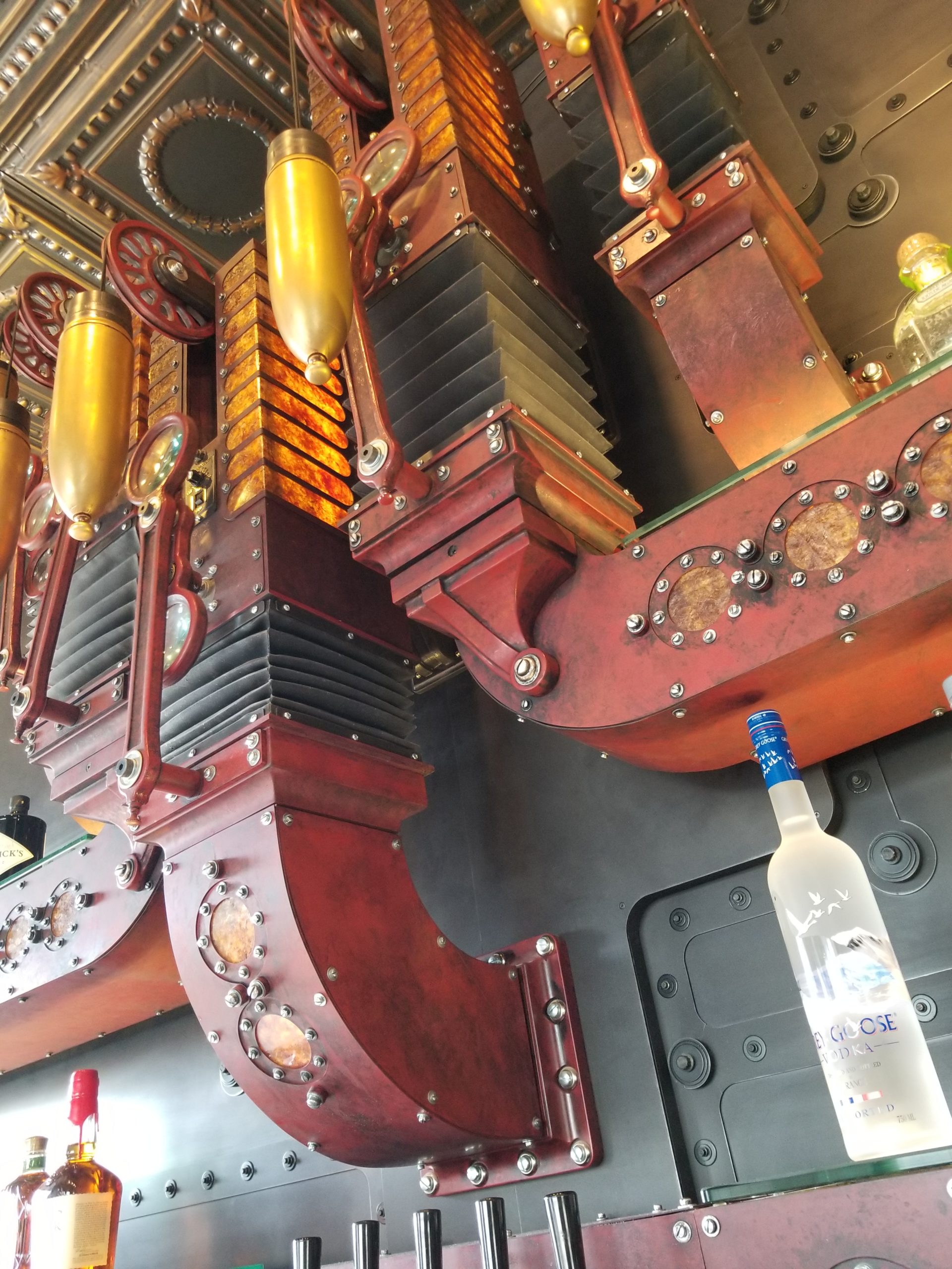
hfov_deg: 53.1
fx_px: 953
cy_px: 634
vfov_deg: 67.3
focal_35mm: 26
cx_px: 476
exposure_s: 1/30
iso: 200
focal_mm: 4.25
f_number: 1.7
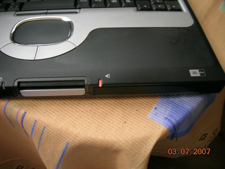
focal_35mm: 35
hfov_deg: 52.6
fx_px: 227
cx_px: 112
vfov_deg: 40.7
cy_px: 84
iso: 52
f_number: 2.8
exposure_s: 1/4.4
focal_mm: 5.4
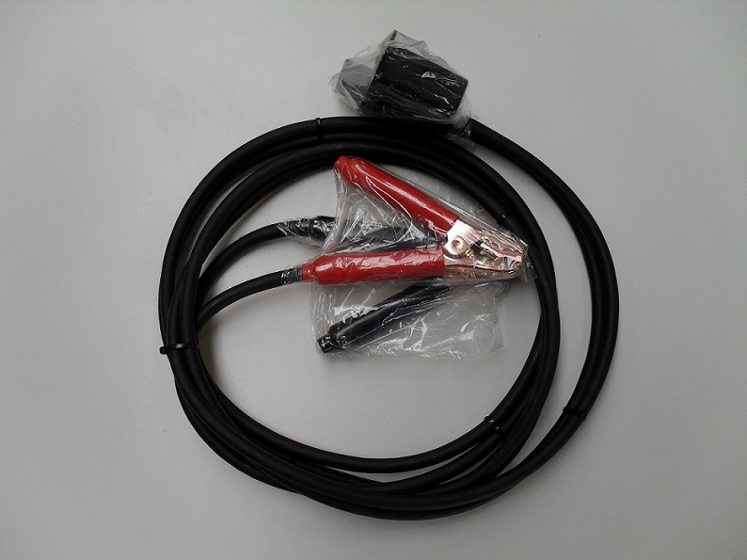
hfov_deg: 52.6
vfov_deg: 40.7
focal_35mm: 35
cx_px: 374
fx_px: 755
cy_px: 280
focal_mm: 6.3
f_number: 3.2
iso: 100
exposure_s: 1/45
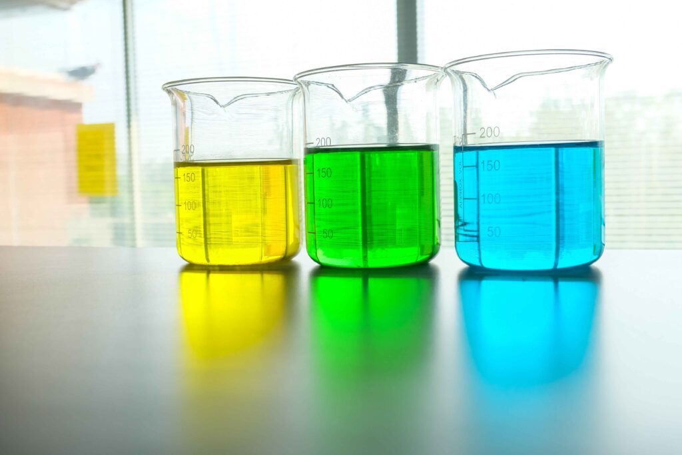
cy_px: 228
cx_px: 341
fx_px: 758
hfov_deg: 48.5
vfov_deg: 33.4
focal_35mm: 40
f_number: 8
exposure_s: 1/200
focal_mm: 26.9
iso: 800
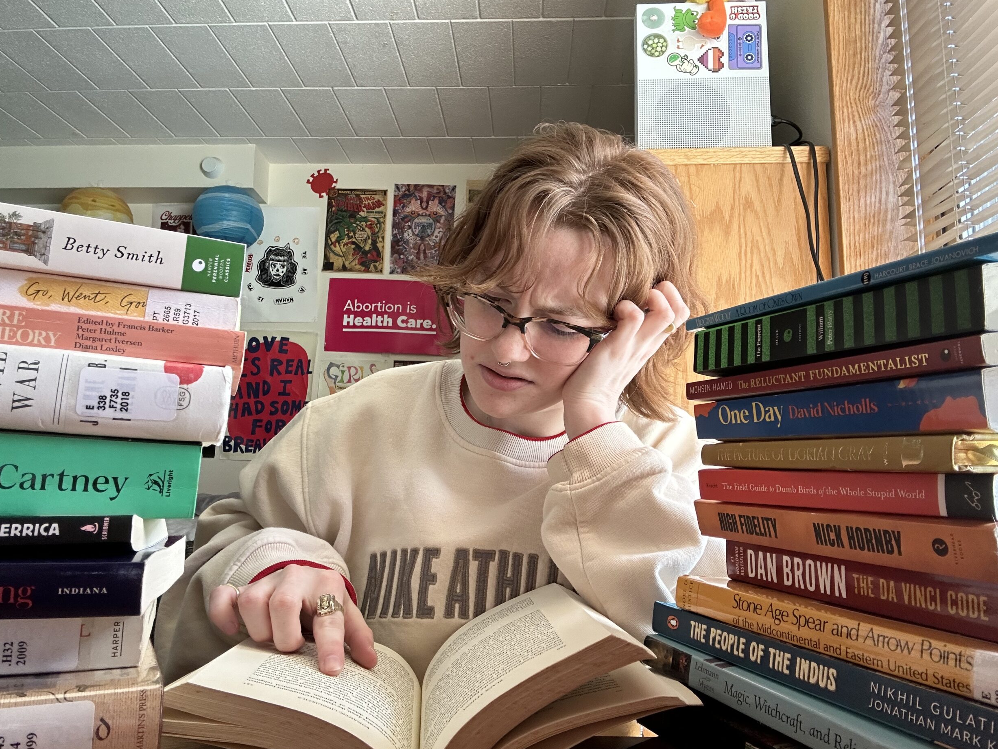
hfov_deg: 71.6
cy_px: 369
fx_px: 692
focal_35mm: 24
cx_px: 504
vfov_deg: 56.8
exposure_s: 1/60
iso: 125
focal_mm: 2.69
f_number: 1.9
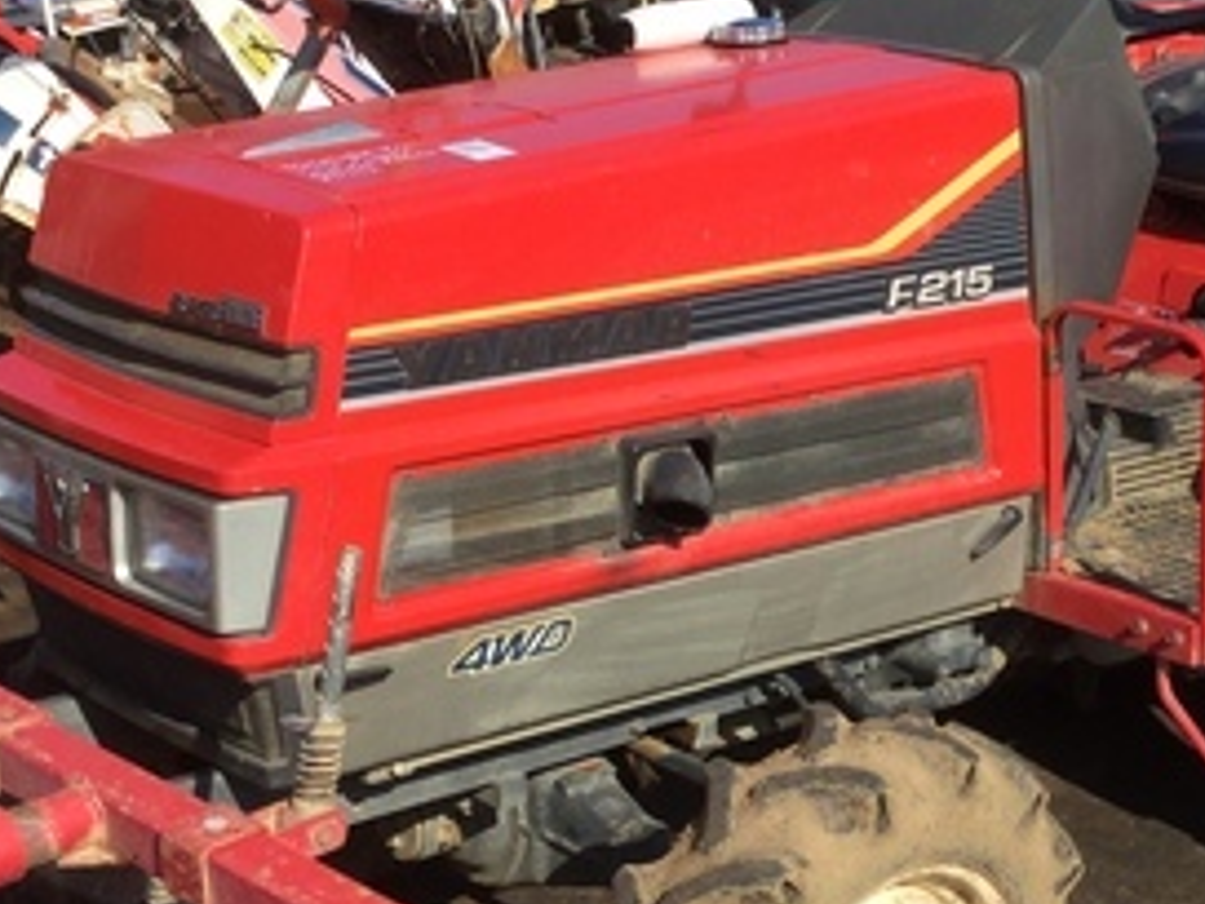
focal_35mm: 73
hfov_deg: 26.4
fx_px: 2541
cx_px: 851
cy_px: 496
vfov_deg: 20.2
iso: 25
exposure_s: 1/1131
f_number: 2.4
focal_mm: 3.3
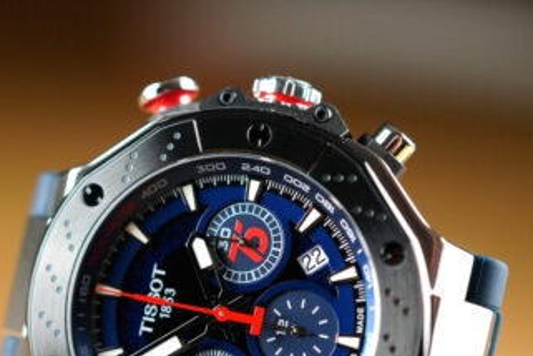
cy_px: 318
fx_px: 1658
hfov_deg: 18.3
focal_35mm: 112
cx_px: 246
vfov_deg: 12.1
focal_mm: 50
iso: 1600
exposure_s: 1/250
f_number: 2.8
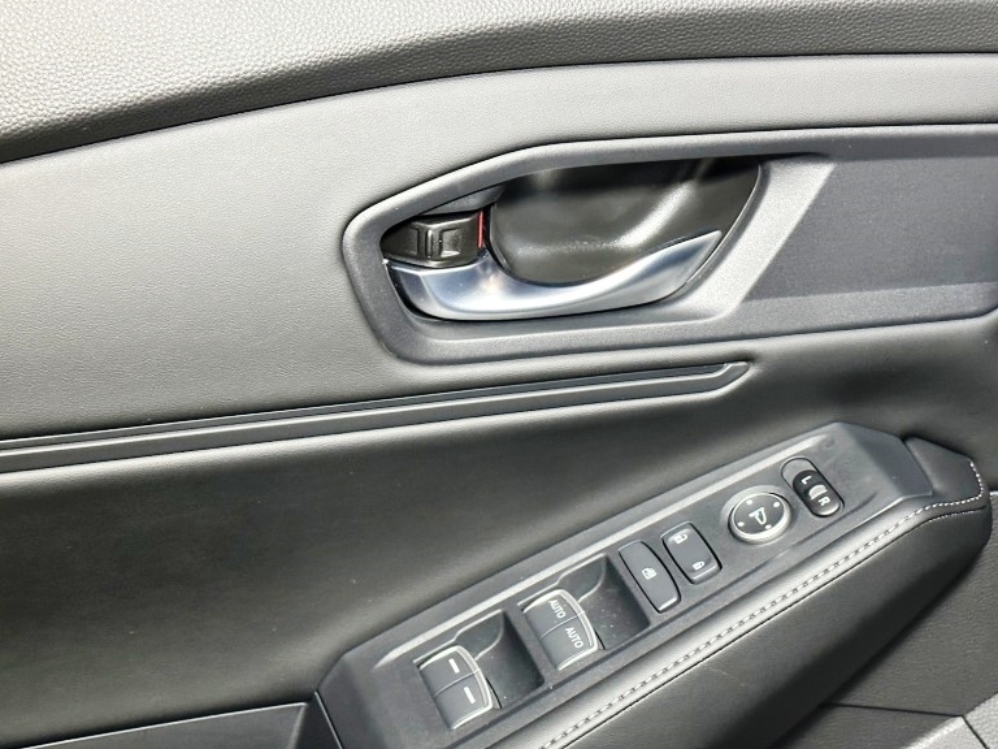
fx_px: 1845
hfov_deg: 30.2
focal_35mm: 64
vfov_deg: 22.8
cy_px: 494
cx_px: 581
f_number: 1.78
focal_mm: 6.86
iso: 500
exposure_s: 1/30
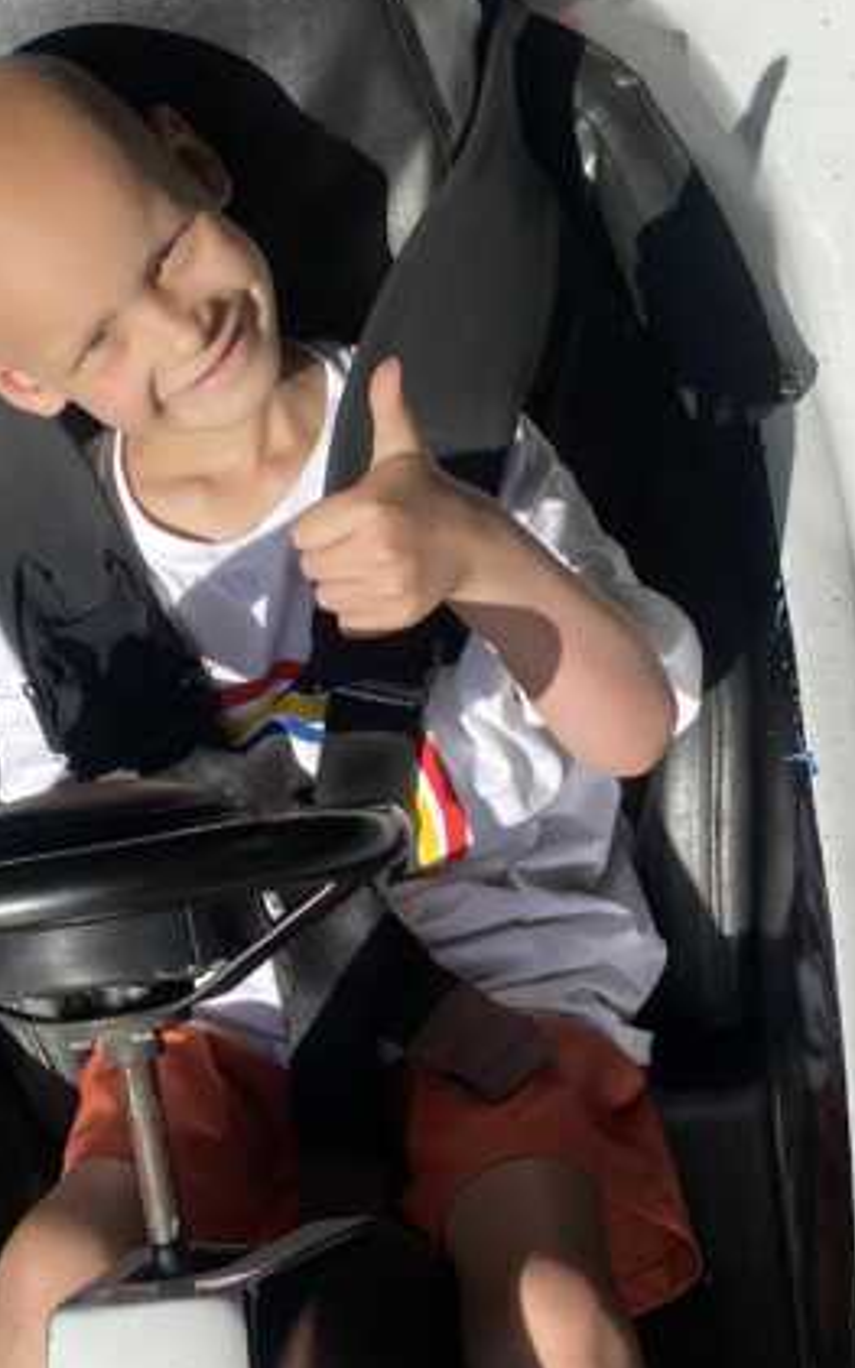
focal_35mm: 67
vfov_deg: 30.5
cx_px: 195
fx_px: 2499
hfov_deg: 19.3
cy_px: 861
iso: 32
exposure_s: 1/2817
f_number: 1.8
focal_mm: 4.25
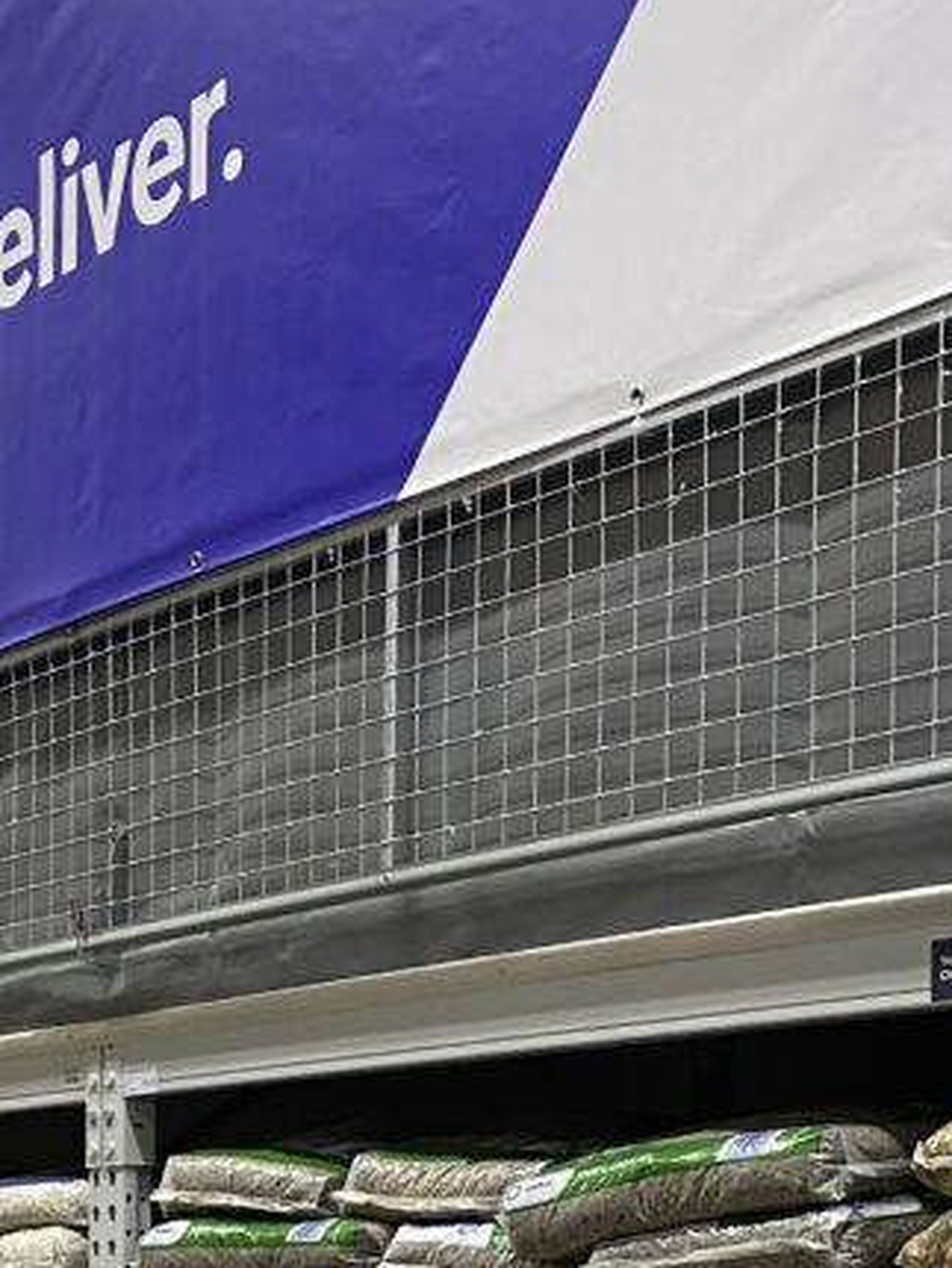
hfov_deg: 17.0
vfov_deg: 23.2
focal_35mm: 79
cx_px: -442
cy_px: 1405
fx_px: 2894
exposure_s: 1/94
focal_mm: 4.25
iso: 125
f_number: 1.8
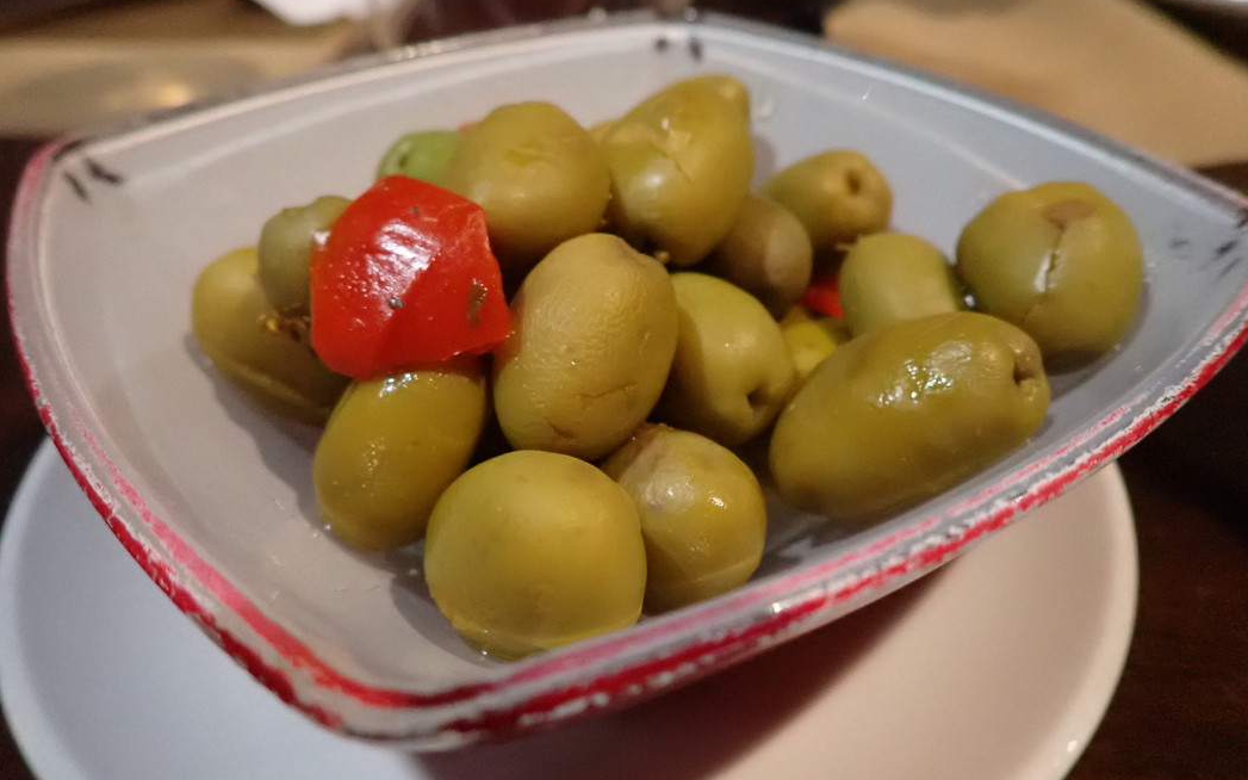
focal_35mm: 27
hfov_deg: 68.4
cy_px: 389
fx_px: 918
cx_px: 616
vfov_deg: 46.0
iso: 1600
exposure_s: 1/250
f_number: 2
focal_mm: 4.5
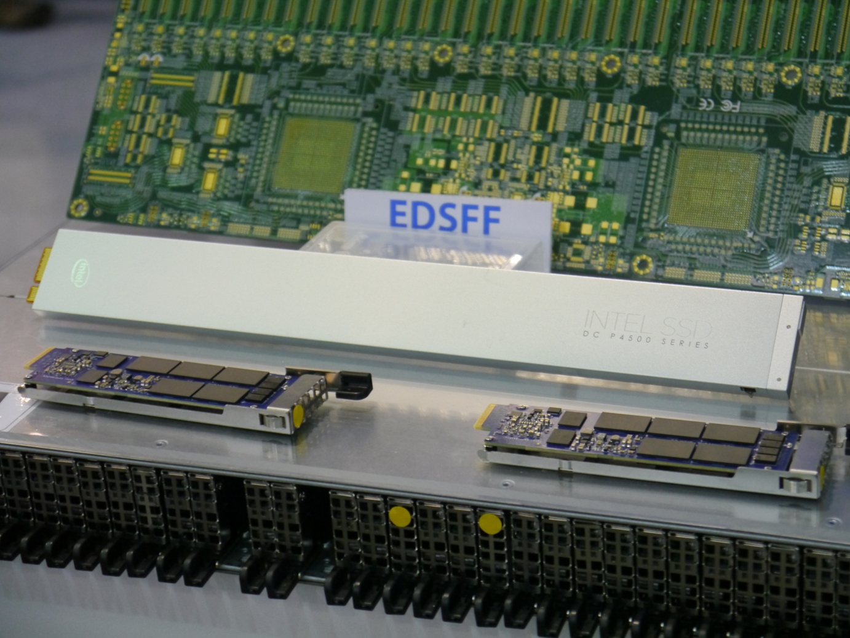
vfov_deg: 17.6
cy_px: 319
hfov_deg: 23.3
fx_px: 2063
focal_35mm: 84
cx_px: 425
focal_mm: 42
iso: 1000
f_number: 5.6
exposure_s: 1/80
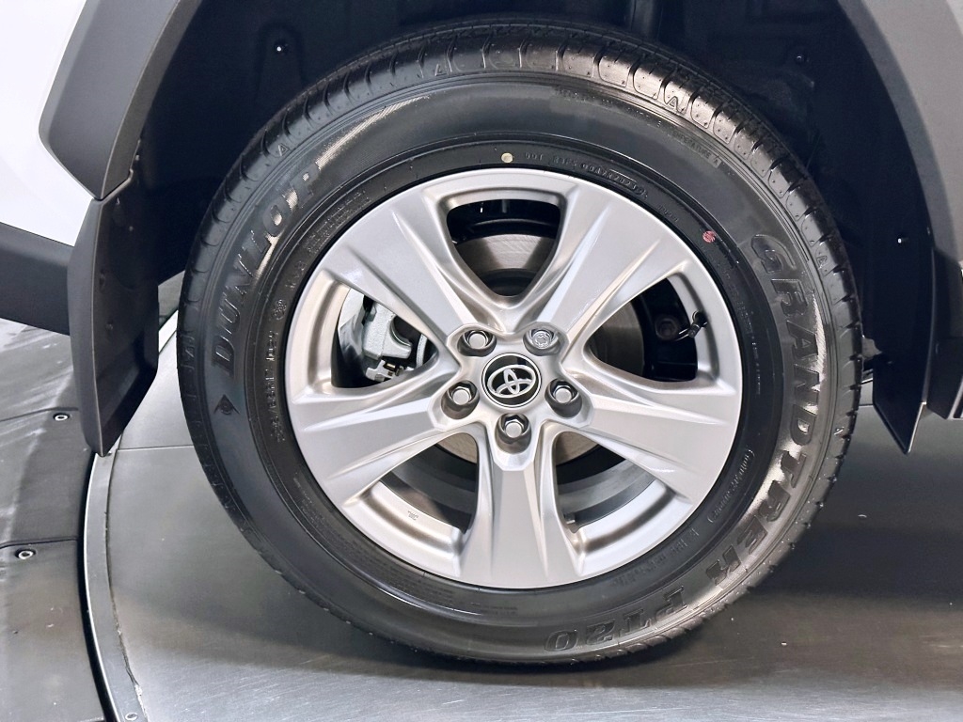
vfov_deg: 30.3
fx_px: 1335
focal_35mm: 48
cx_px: 482
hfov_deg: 39.7
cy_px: 361
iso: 500
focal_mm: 6.86
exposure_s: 1/30
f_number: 1.78
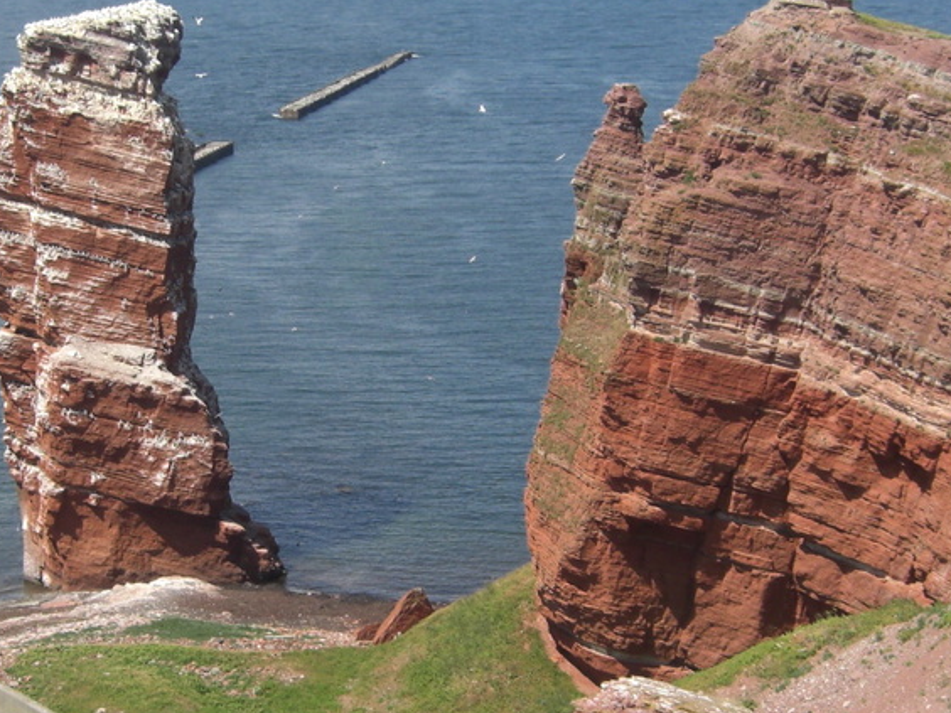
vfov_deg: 15.2
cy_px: 351
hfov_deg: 20.2
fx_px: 2665
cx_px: 433
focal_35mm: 97
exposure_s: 1/800
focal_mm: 7.9
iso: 80
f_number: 4
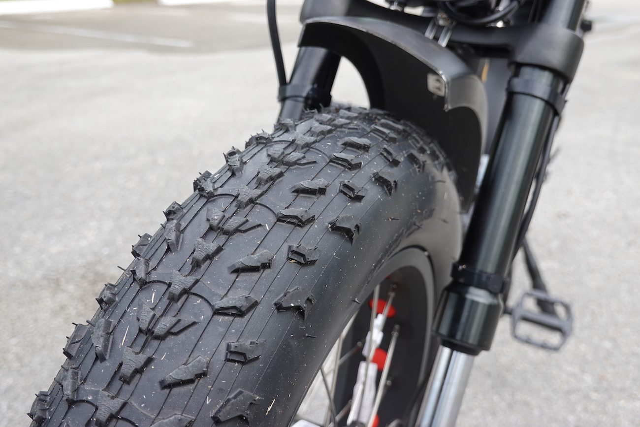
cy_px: 214
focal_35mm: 43
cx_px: 320
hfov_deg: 45.4
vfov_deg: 31.2
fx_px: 764
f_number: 4
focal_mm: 15.9
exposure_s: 1/125
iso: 100
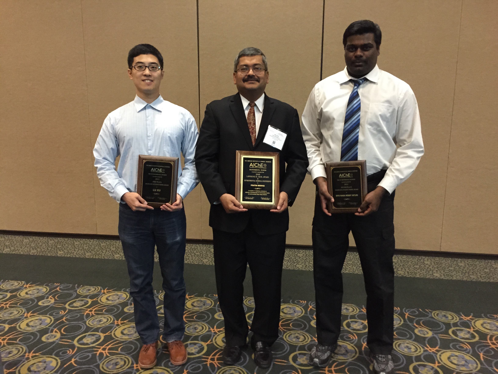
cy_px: 187
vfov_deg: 48.2
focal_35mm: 29
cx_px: 249
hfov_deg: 61.7
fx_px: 417
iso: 320
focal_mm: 4.15
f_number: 2.2
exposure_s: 1/15
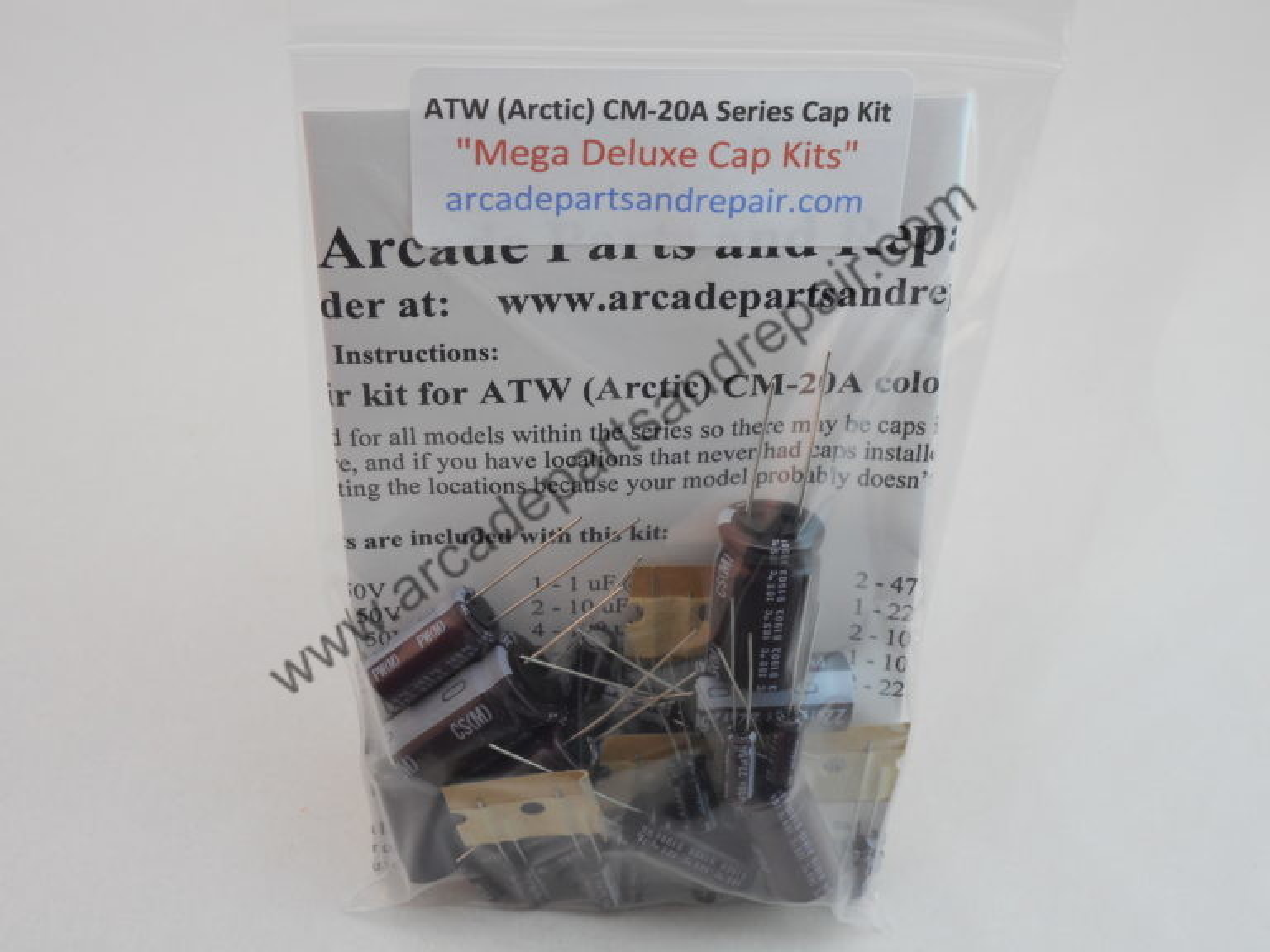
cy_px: 476
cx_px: 635
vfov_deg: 28.6
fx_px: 1871
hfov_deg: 37.5
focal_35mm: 51
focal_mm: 9.1
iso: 125
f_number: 4.9
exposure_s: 1/30
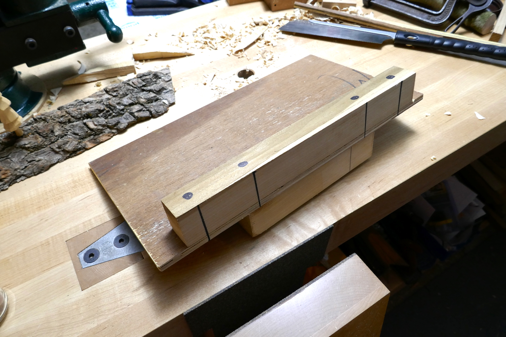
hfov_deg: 71.5
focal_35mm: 25
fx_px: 351
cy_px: 168
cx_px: 253
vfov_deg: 51.3
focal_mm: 9.1
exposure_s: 1/60
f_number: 4
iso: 500
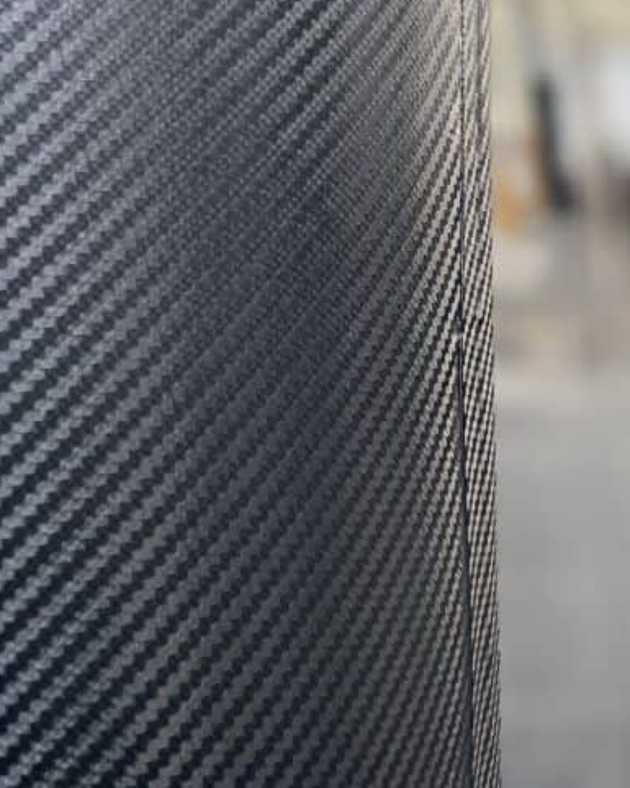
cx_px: 594
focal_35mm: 54
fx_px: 1258
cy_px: 106
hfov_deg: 26.9
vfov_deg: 33.2
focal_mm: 4.2
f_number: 1.6
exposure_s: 1/88
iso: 125
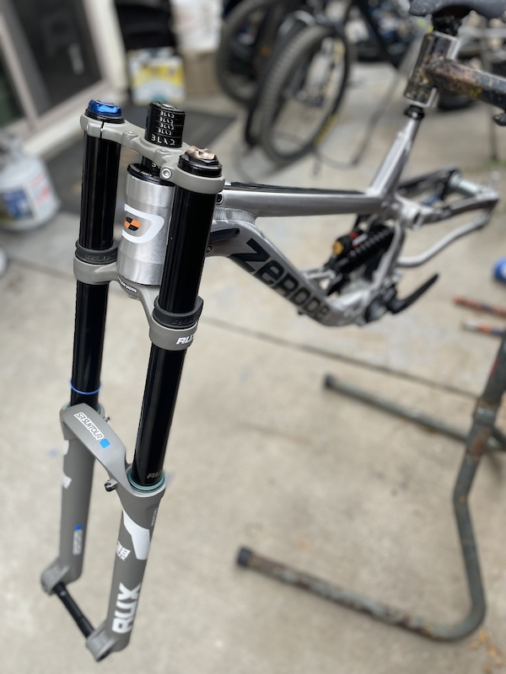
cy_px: 337
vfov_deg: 67.3
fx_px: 507
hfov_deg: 53.1
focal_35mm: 26
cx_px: 253
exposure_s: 1/485
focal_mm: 4.2
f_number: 1.6
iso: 50
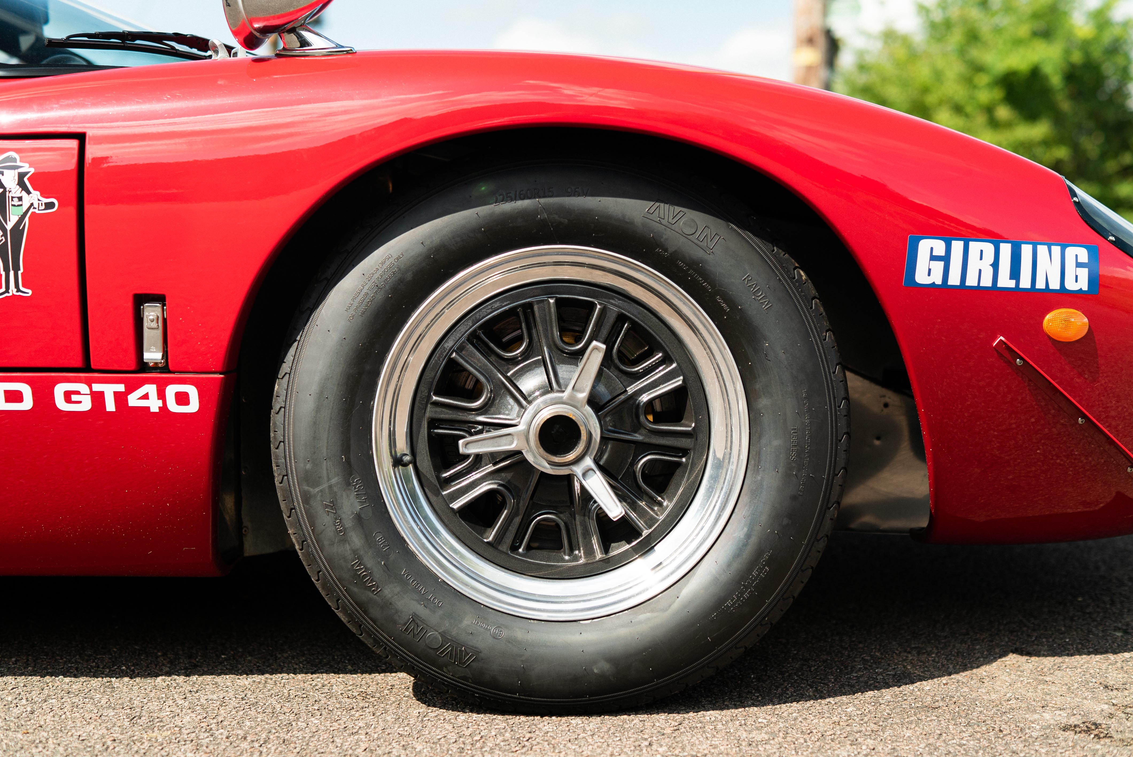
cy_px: 378
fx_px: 1574
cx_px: 566
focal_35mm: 50
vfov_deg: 27.0
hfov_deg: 39.6
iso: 250
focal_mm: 50
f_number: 2.8
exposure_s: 1/1250
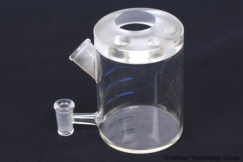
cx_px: 122
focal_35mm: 57
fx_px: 385
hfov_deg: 35.1
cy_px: 81
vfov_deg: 23.8
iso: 200
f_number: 14
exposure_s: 1/200
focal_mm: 38
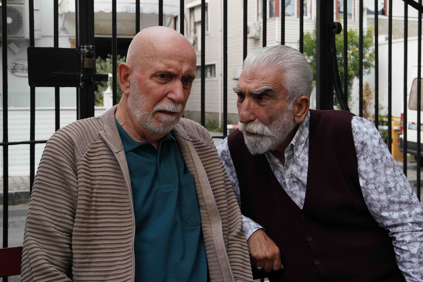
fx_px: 588
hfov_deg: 39.6
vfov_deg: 27.0
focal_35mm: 50
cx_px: 212
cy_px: 141
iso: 1600
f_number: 10
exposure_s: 1/640
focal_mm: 50
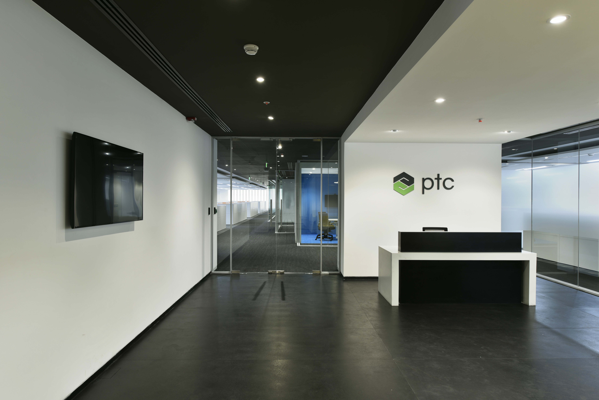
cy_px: 200
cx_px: 300
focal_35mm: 23
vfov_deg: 55.1
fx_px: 383
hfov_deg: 76.1
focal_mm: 23
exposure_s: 1/2.5
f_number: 7.1
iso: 31
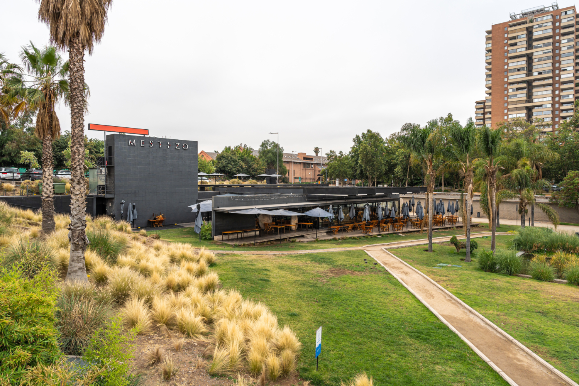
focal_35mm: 24
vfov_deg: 53.1
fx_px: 386
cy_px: 193
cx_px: 290
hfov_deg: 73.7
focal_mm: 24
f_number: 5.6
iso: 200
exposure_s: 1/200
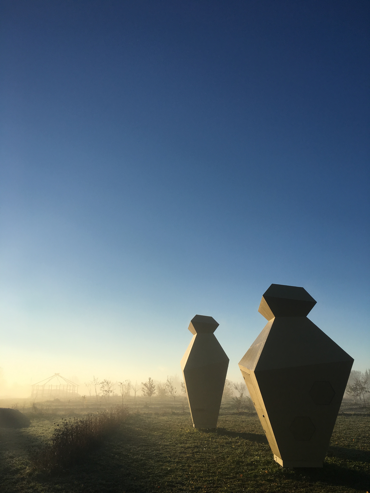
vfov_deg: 61.7
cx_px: 185
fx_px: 413
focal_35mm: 29
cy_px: 246
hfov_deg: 48.2
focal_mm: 4.15
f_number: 2.2
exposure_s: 1/2849
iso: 25
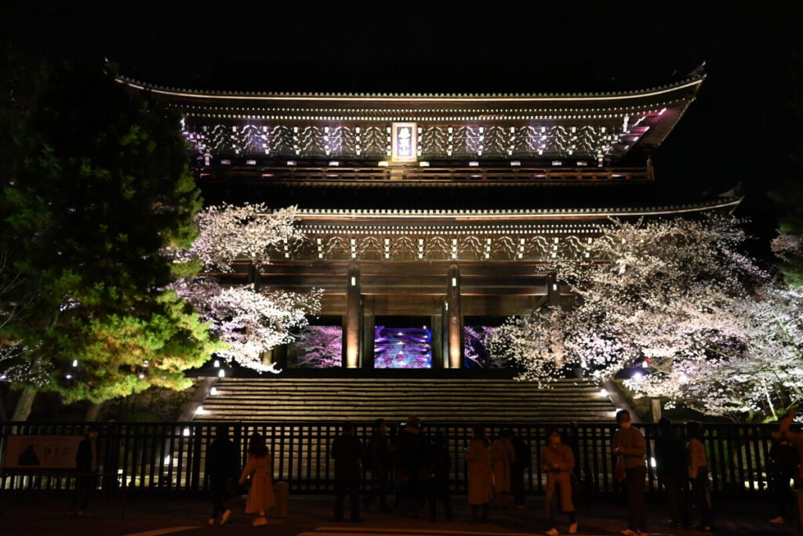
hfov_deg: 56.5
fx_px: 748
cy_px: 268
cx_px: 402
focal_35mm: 34
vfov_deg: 39.5
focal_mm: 33.5
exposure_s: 1/60
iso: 5600
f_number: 4.8
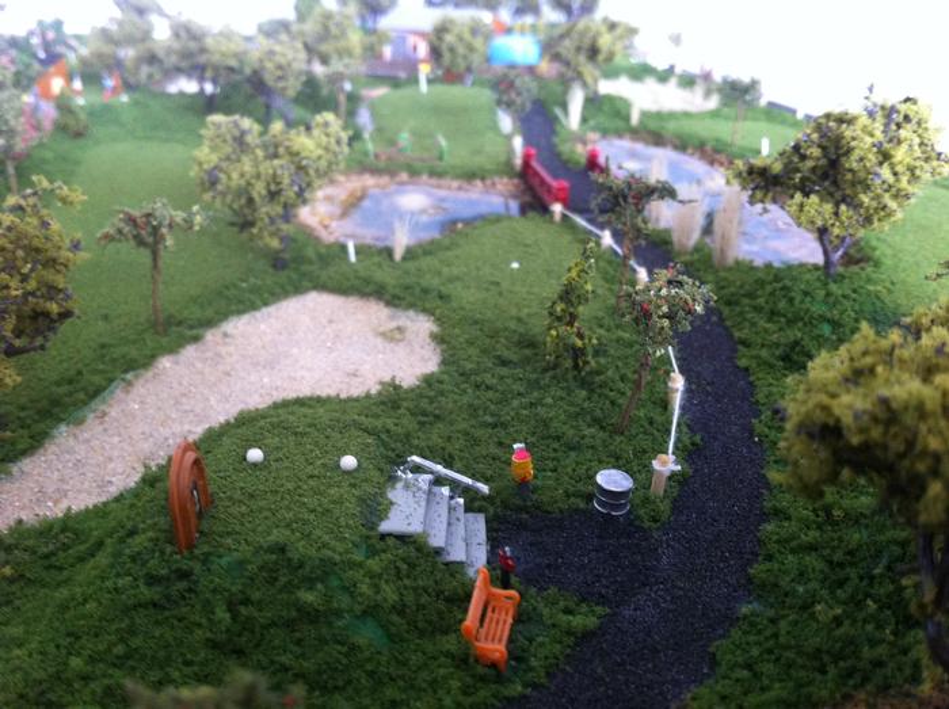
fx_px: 958
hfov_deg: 52.7
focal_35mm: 35
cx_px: 474
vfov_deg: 40.6
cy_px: 354
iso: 250
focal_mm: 3.85
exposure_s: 1/15
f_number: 2.8
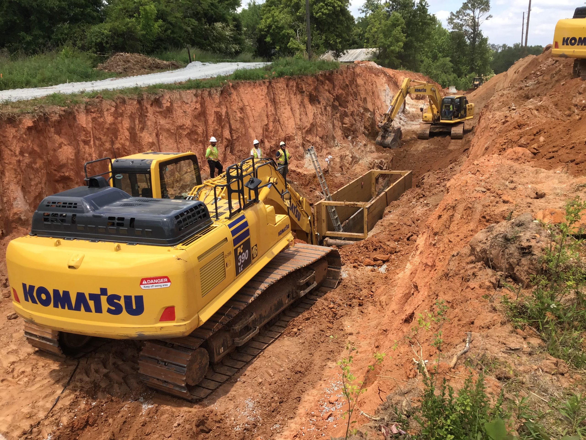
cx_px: 293
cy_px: 220
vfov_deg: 45.4
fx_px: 525
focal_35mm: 31
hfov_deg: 58.4
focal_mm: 3.3
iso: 25
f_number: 2.4
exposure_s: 1/652
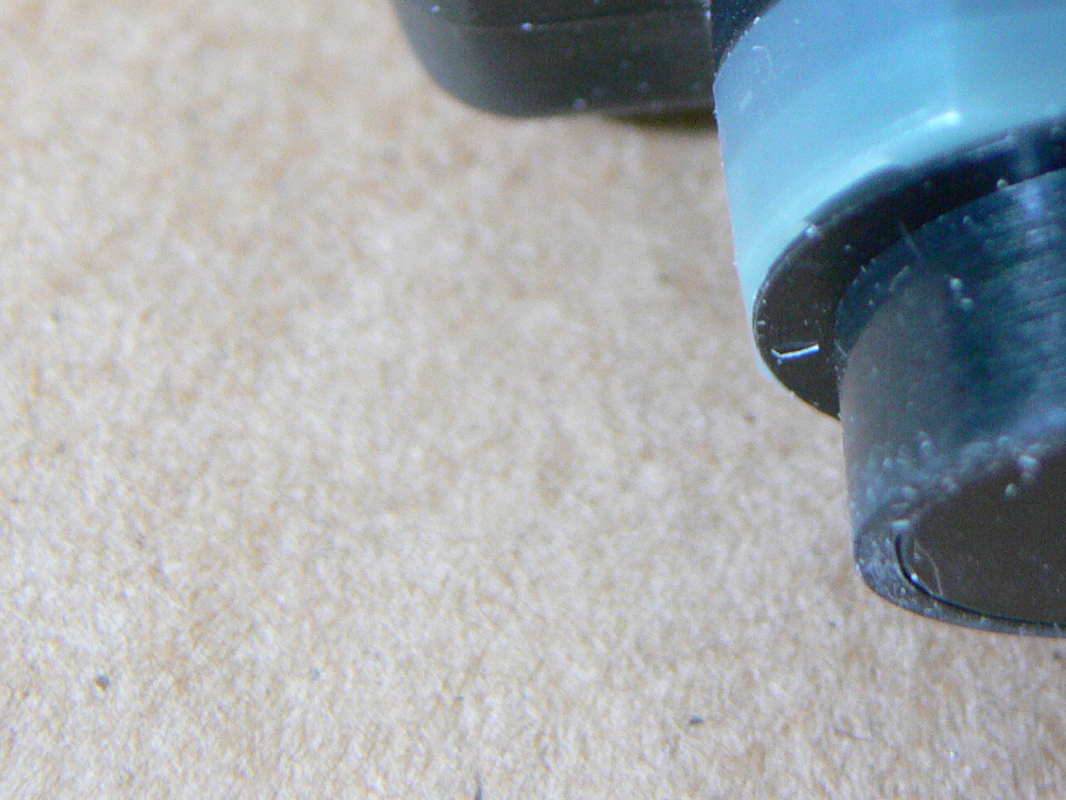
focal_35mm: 88
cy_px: -180
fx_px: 2710
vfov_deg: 16.1
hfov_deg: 21.8
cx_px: 950
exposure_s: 1/30
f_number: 2.8
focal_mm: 7.4
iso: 160
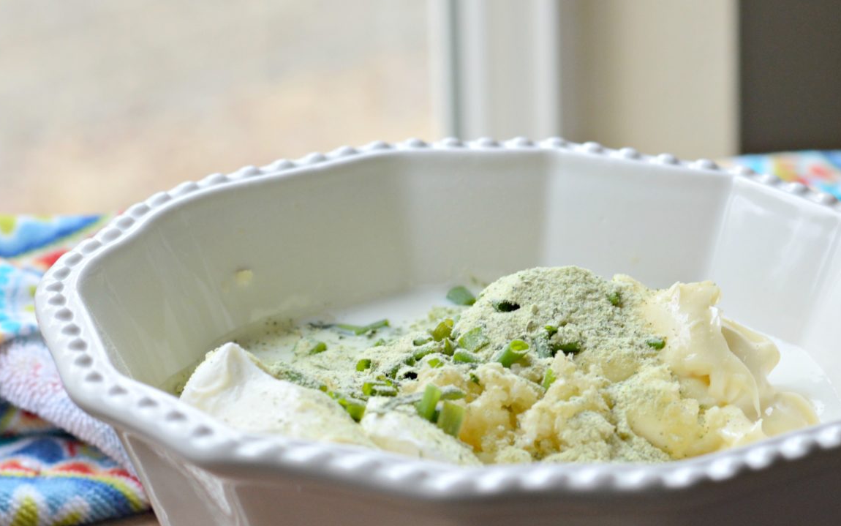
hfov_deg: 20.4
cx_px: 434
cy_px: 362
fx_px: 2338
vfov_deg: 12.8
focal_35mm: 102
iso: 400
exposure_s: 1/125
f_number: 5.6
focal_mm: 50
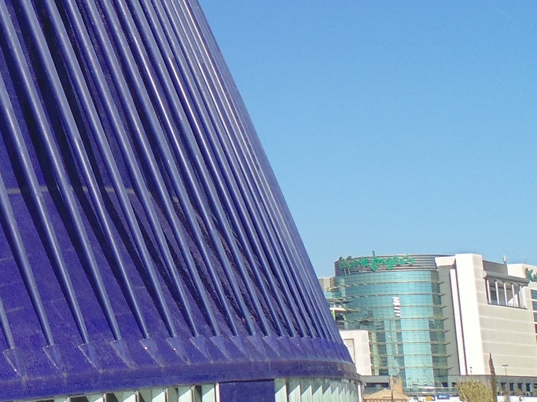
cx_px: -163
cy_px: 86
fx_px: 1272
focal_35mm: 82
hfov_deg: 21.5
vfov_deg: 17.8
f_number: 10
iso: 80
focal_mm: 4.8
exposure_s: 1/125
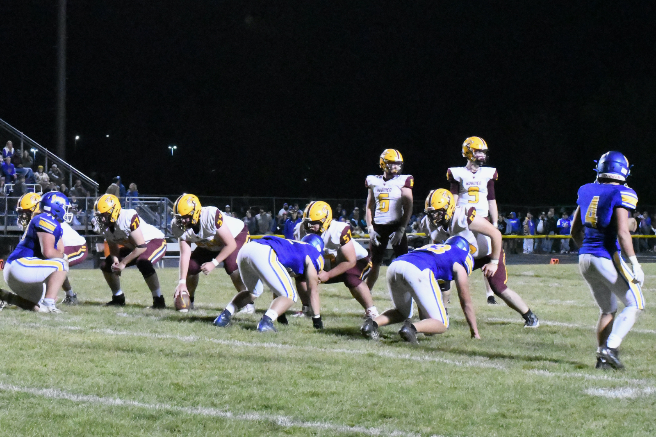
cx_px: 328
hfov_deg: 12.8
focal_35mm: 160
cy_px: 218
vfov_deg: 8.6
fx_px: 2916
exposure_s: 1/125
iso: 51200
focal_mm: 80
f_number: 11
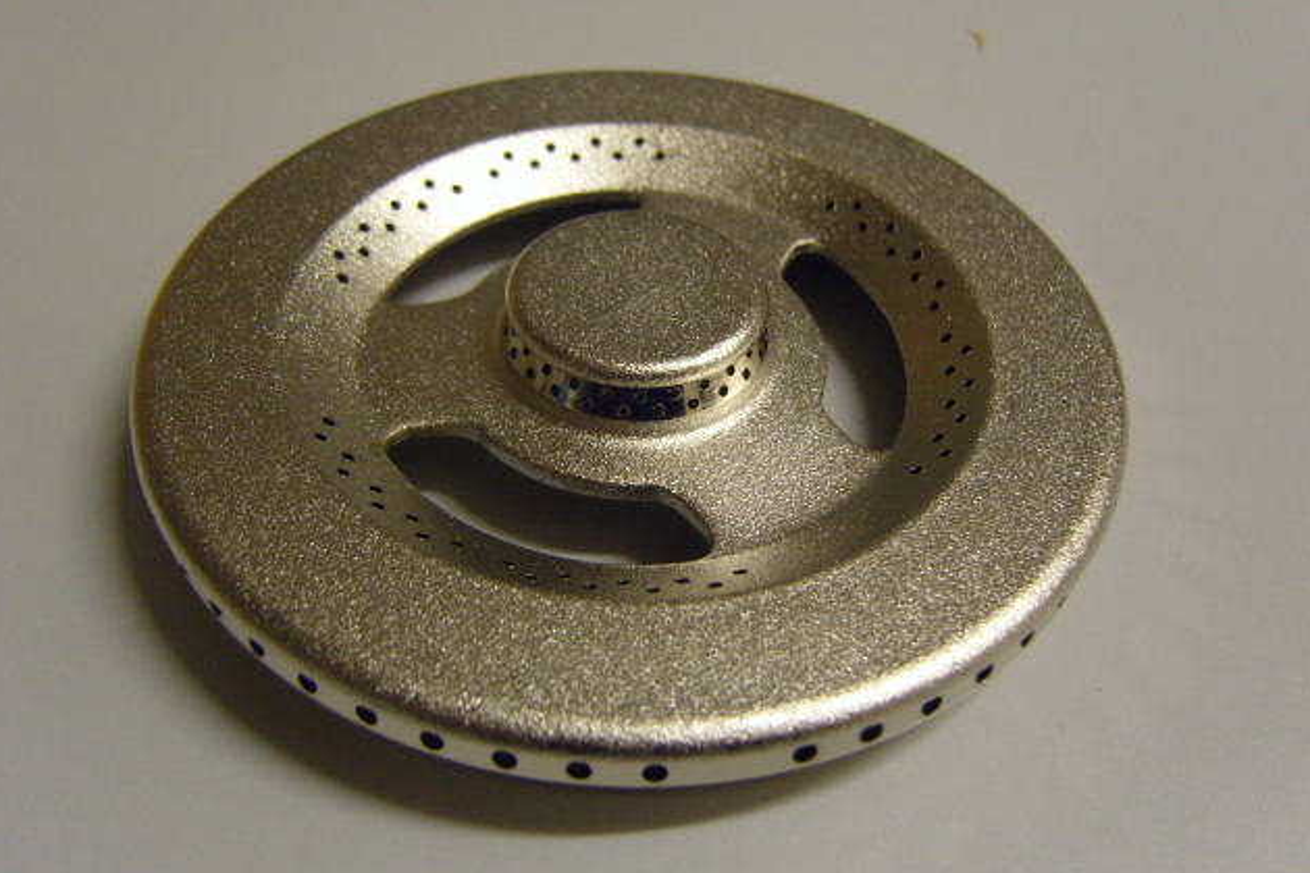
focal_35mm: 37
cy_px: 428
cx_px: 653
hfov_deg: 51.9
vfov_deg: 35.9
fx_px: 1346
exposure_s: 1/20
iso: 200
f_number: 2.8
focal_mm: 7.4
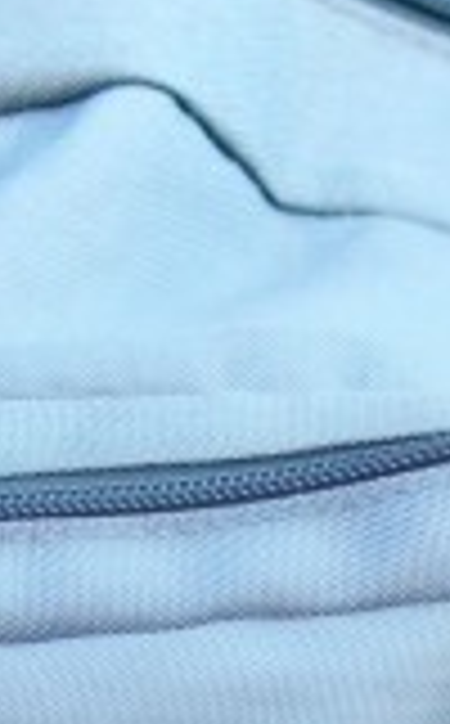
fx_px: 6706
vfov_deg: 6.1
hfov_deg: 3.8
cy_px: 1007
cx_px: 508
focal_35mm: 340
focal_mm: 35
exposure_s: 1/400
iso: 400
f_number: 2.8
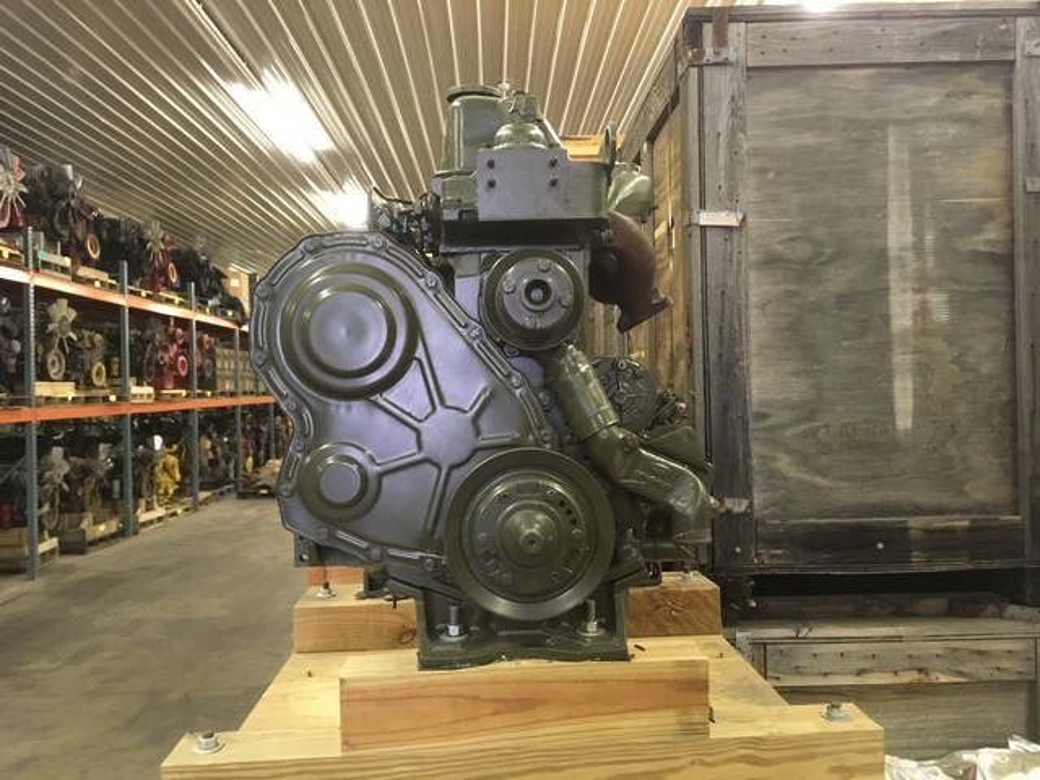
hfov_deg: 61.7
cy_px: 390
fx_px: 871
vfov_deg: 48.2
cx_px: 520
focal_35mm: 29
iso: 250
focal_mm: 4.15
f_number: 2.2
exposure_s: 1/15
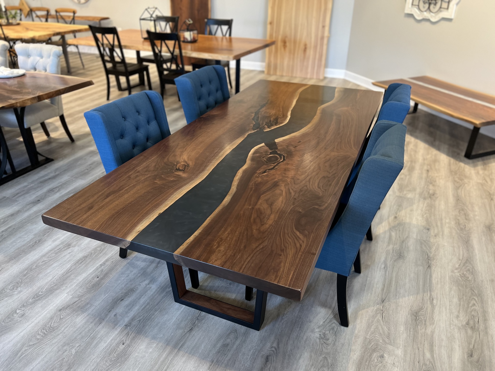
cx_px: 248
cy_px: 186
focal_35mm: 26
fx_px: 372
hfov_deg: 67.3
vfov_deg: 53.1
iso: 125
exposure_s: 1/60
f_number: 1.5
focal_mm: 5.7
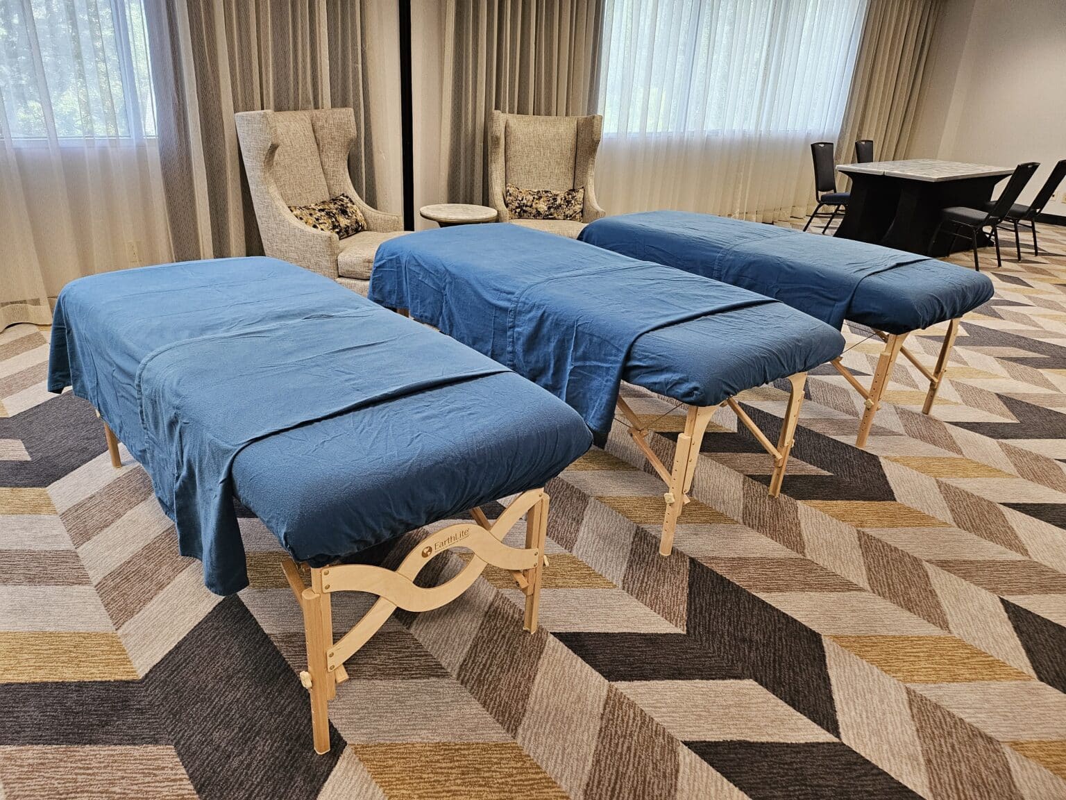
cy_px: 400
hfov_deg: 71.6
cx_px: 533
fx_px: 739
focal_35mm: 24
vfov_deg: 56.8
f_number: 1.8
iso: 400
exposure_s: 1/120
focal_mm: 5
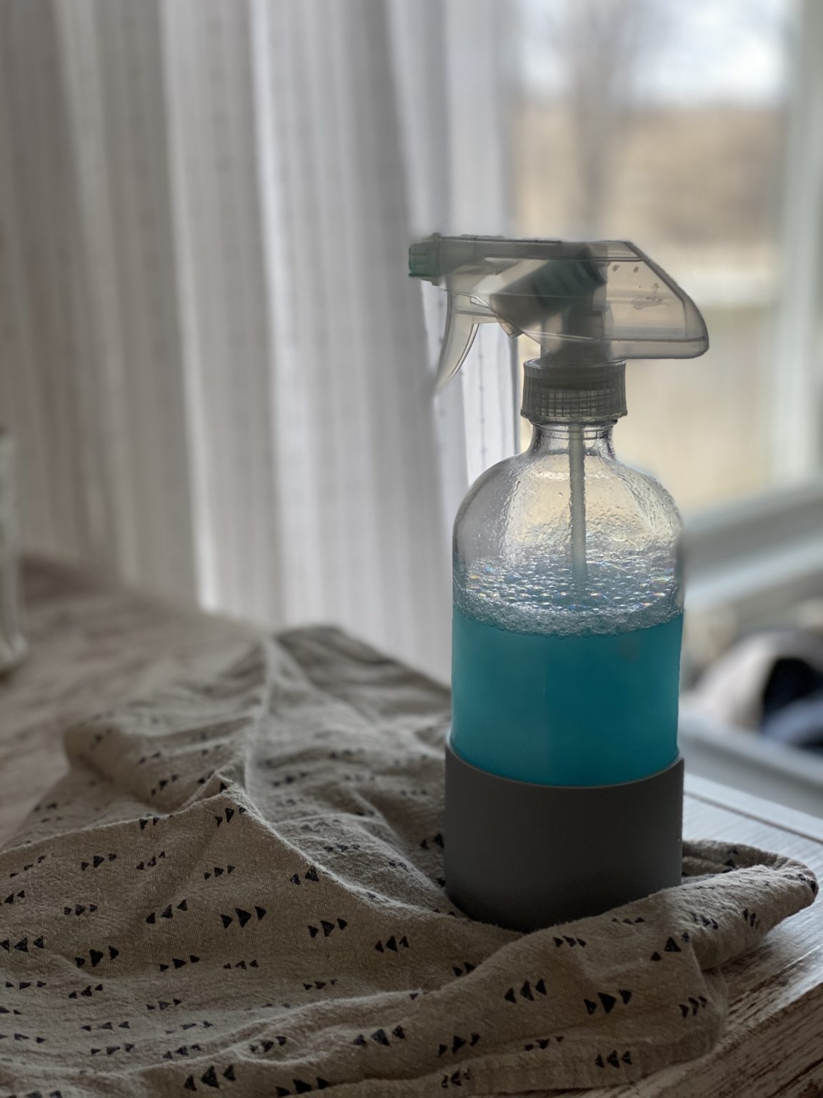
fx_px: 1648
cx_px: 412
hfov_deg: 28.0
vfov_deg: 36.8
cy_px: 549
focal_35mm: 52
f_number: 2
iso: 50
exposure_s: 1/120
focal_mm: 6
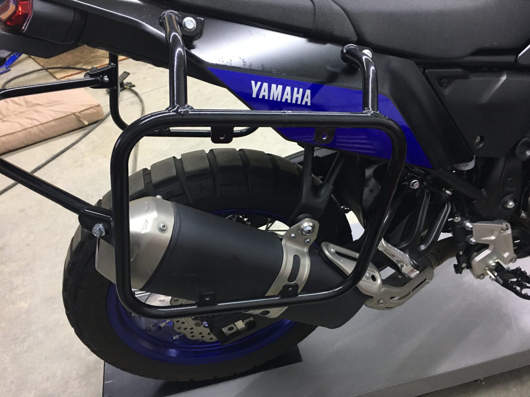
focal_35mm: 29
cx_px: 265
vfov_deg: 48.2
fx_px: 444
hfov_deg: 61.7
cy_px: 198
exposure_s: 1/15
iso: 80
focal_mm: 4.15
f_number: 2.2
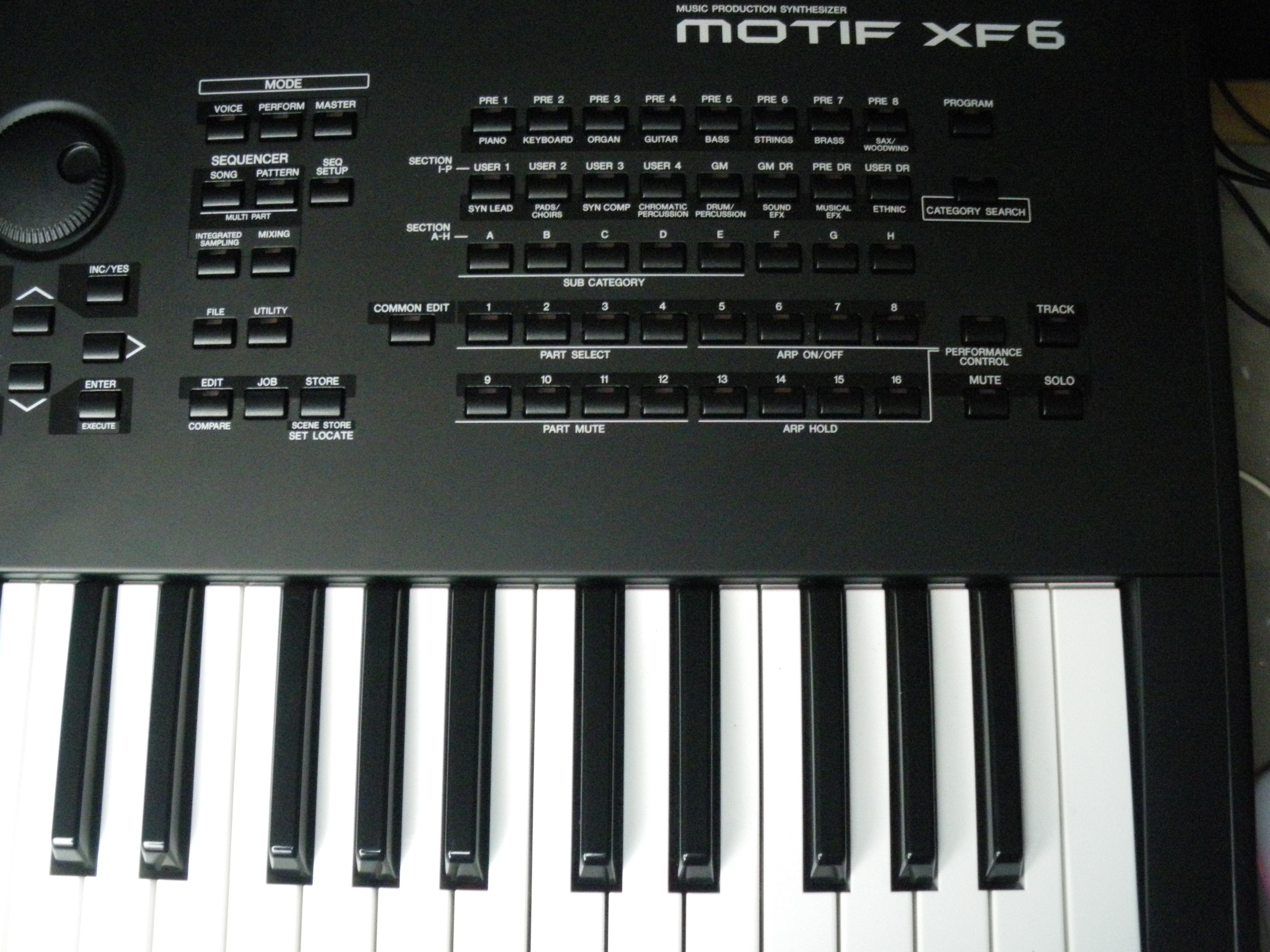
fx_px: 1394
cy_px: 480
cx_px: 627
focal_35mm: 38
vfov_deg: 37.7
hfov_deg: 49.0
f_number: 3.5
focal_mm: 6.3
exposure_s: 1/20
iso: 800
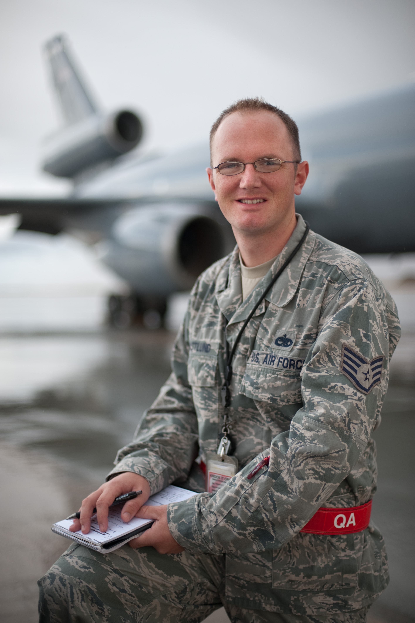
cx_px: 208
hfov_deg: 27.0
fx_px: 866
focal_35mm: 50
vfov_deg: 39.6
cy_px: 312
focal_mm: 50
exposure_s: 1/1600
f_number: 1.8
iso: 100
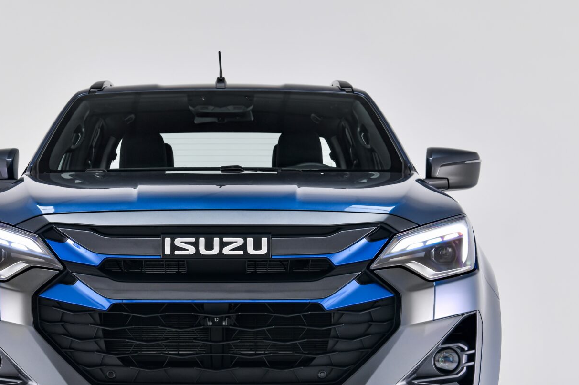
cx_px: 219
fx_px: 1222
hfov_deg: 26.6
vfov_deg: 17.8
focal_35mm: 76
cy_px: 298
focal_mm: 48
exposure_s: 1/3
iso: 200
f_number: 8
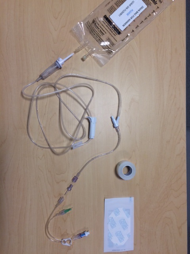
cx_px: 95
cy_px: 127
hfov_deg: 48.2
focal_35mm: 29
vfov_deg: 61.7
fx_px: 212
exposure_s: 1/30
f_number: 2.2
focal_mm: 4.15
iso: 40
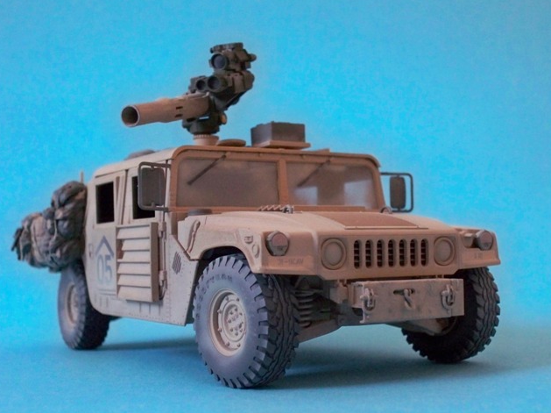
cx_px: 274
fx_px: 891
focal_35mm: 56
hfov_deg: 34.4
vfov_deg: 26.1
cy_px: 203
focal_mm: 9.7
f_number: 4
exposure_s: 1/80
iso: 800
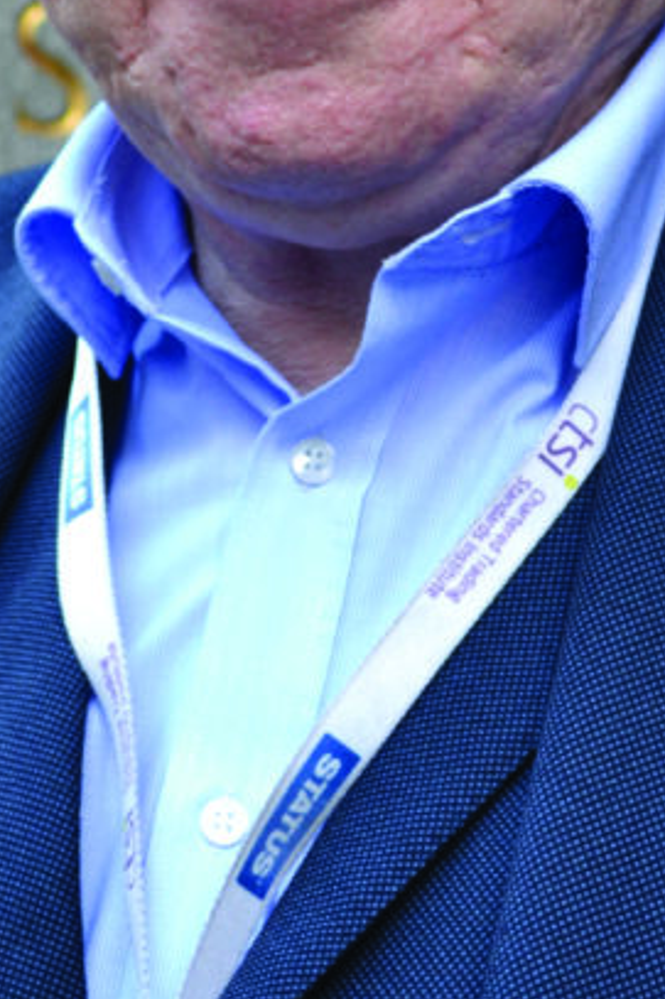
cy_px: 106
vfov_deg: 13.5
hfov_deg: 9.1
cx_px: 301
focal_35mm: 151
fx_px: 4187
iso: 400
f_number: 5.3
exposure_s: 1/40
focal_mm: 40
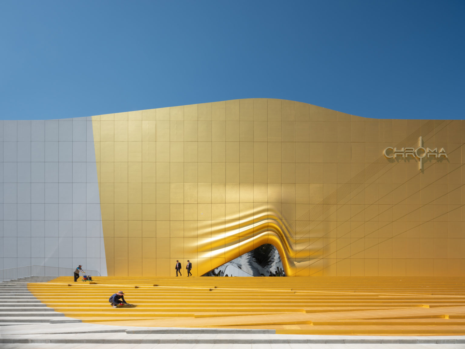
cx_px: 232
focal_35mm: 19
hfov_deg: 84.7
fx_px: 255
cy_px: 174
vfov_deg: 68.7
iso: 100
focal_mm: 24
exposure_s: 1/50
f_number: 16
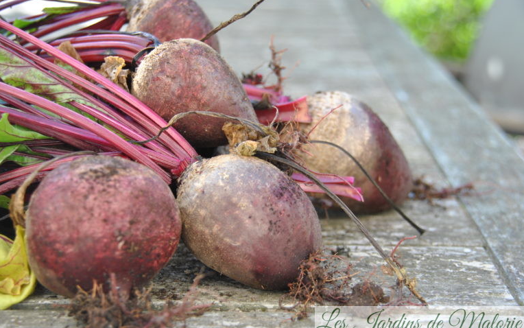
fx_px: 1143
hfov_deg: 25.8
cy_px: 164
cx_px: 262
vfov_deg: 16.3
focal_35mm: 80
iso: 200
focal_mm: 52
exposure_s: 1/125
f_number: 5.6
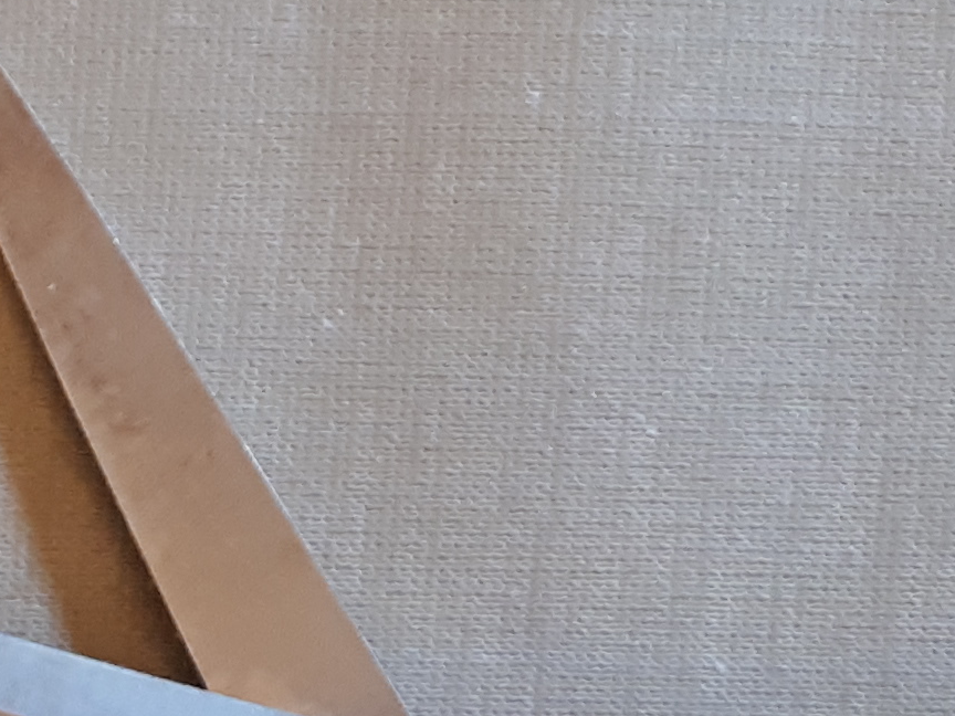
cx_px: -528
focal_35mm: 144
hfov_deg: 12.9
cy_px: 903
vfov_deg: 10.1
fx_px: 3973
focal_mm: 3.6
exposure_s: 1/17
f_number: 1.9
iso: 200
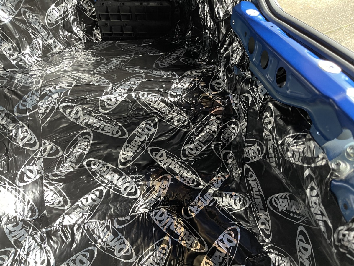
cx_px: 177
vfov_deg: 53.1
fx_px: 266
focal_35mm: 26
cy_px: 133
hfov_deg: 67.3
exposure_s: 1/60
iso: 400
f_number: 1.6
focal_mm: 5.1
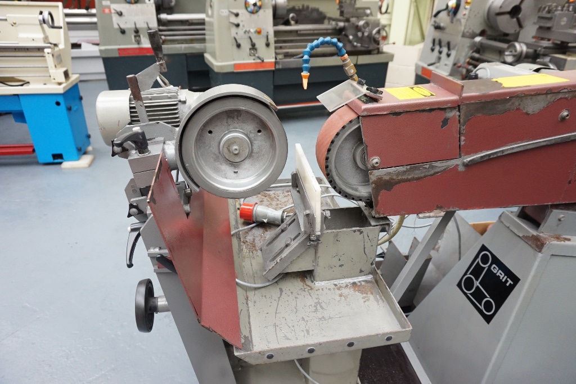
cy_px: 192
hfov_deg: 73.7
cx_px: 288
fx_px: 384
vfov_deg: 53.1
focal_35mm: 24
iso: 1250
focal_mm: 16
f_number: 4
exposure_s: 1/160
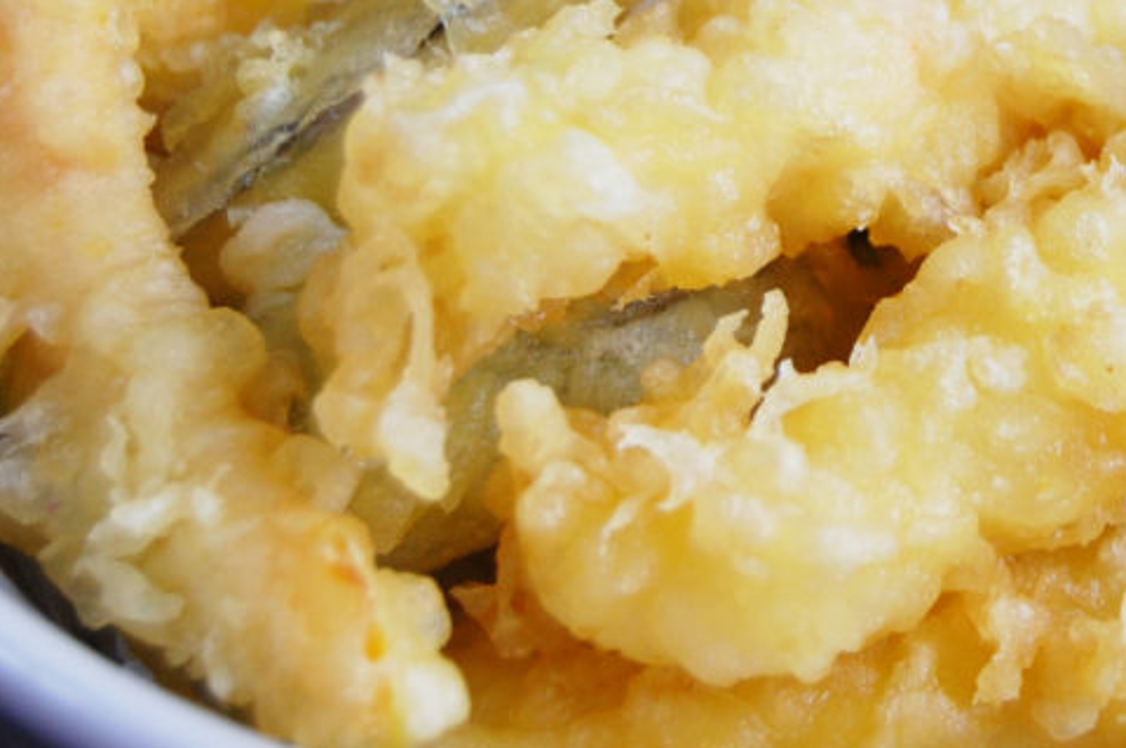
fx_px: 4501
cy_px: 4
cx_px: 1128
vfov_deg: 9.4
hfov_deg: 14.0
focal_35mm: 144
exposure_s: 1/60
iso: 400
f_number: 5.3
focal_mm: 45
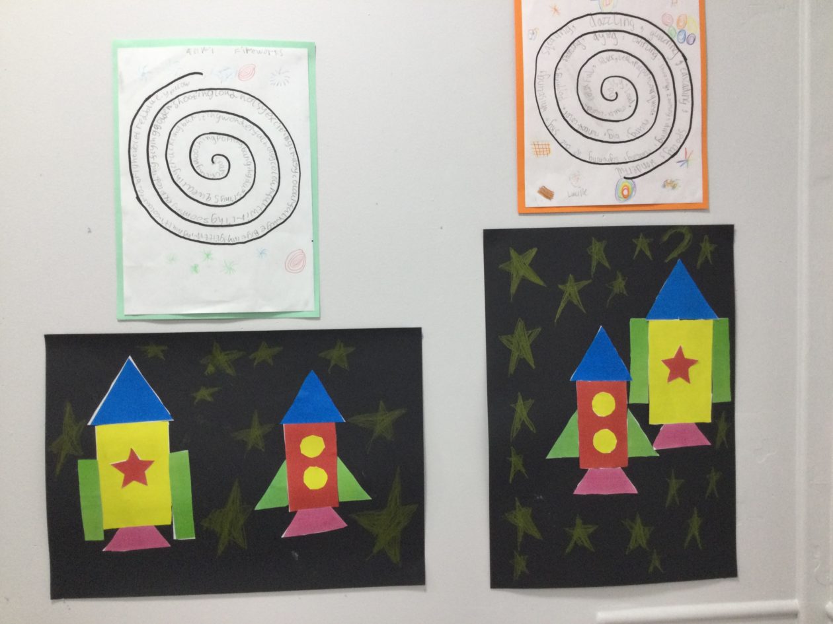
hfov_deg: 58.4
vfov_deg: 45.4
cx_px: 416
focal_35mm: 31
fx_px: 746
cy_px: 312
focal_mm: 3.3
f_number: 2.4
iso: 100
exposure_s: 1/33
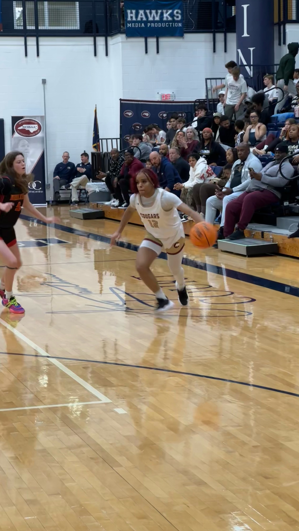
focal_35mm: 84
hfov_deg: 14.4
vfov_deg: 25.3
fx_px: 1184
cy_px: 266
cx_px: 130
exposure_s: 1/60
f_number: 2.8
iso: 200
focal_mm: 9
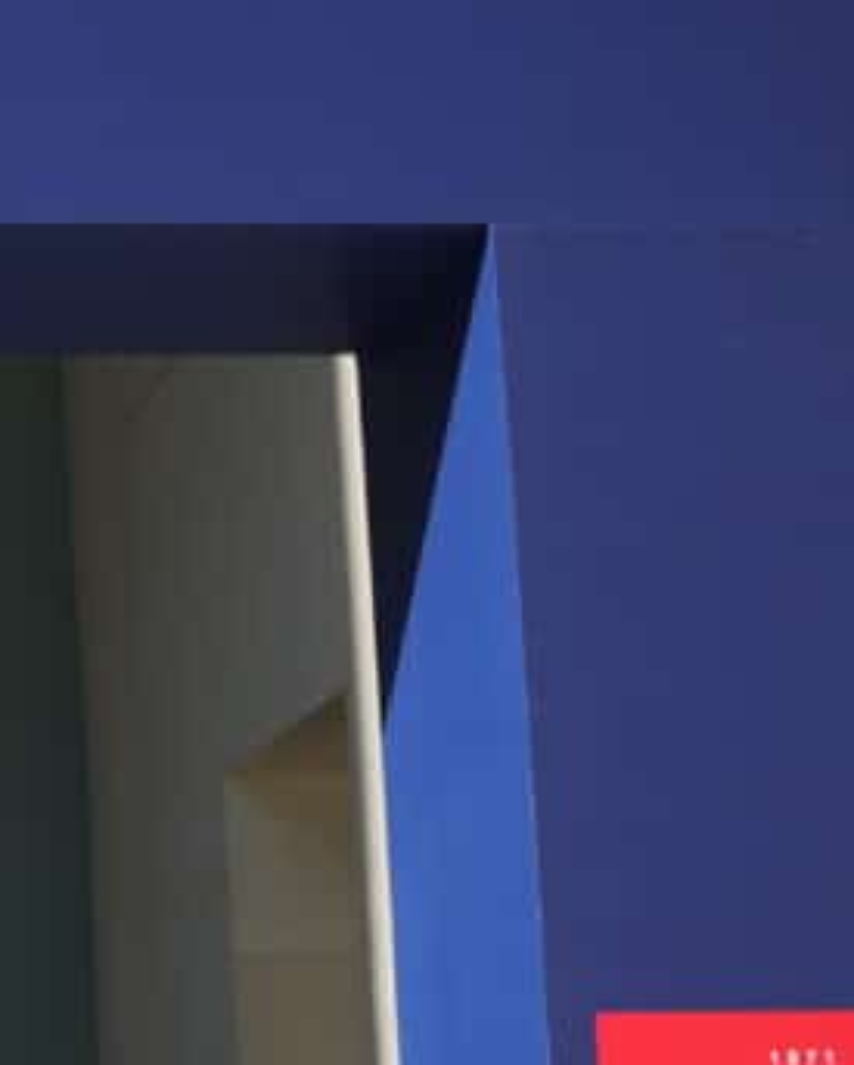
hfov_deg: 12.4
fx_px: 3366
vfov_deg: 17.5
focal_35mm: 107
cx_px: -969
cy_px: 1118
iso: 100
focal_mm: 25.4
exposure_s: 1/2500
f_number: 2.8
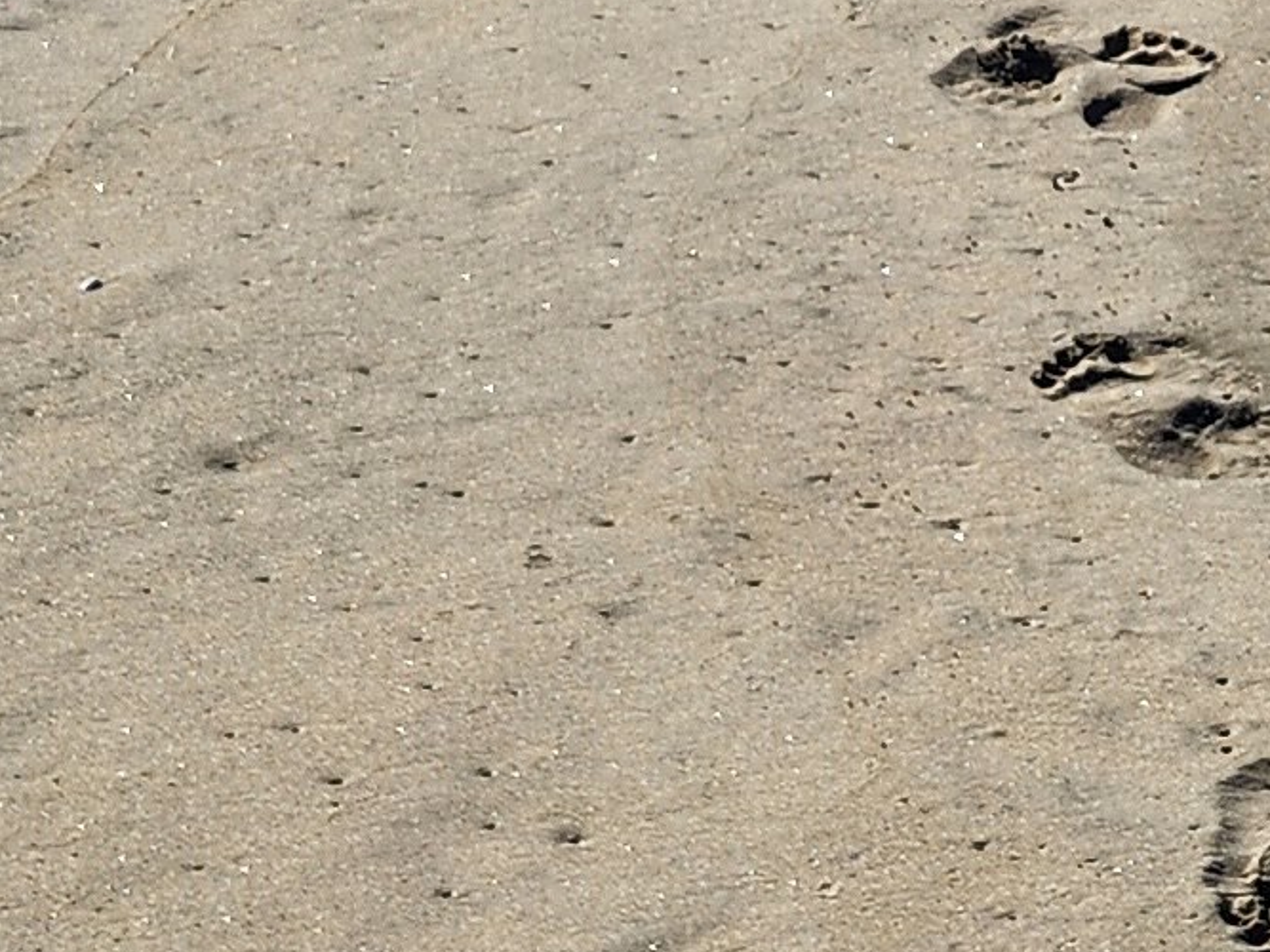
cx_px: 1824
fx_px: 5062
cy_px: -1418
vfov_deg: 9.4
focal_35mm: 138
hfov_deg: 13.6
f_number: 1.8
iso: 12
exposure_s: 1/2234
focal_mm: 6.4
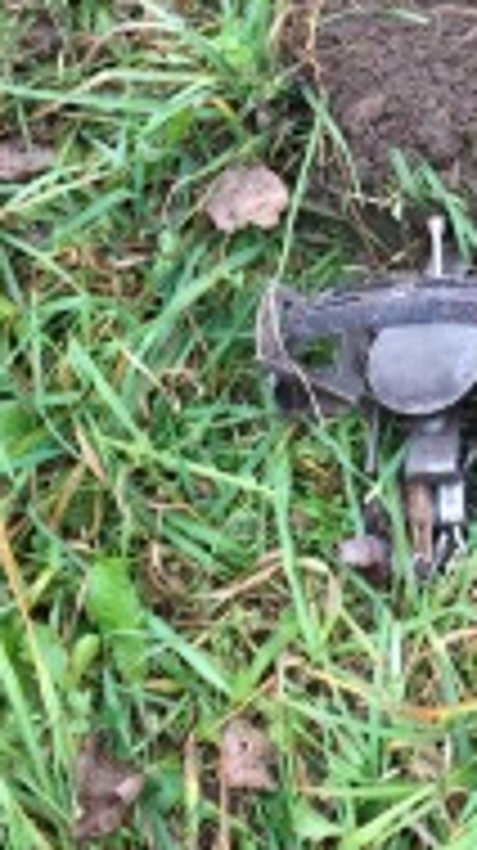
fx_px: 2006
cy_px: 0
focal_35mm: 89
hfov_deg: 13.4
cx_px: 434
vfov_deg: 23.0
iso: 32
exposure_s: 1/120
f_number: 2.2
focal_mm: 4.15
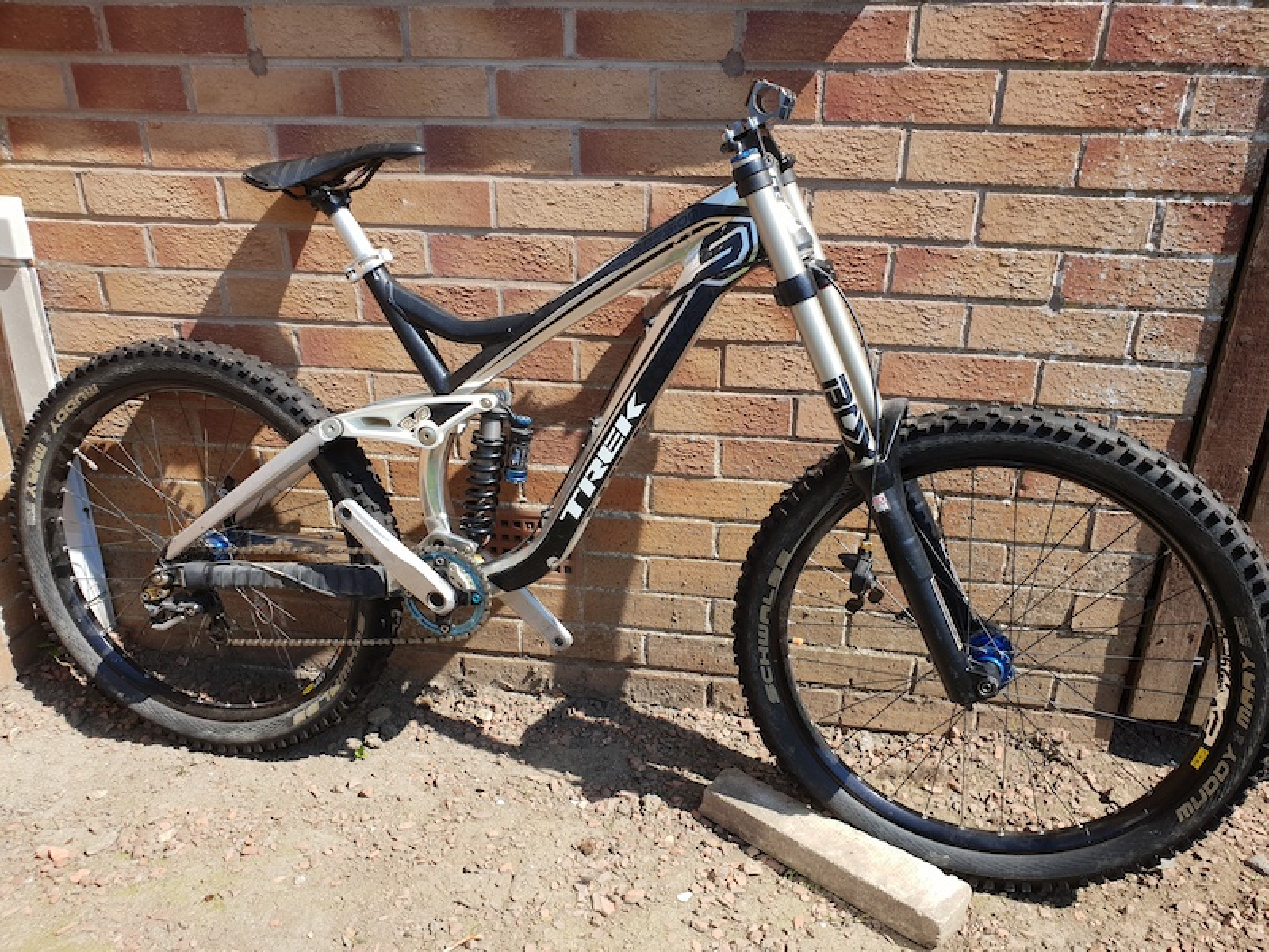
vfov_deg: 53.1
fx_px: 953
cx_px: 634
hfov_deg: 67.3
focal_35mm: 26
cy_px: 476
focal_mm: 4.3
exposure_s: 1/606
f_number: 2.4
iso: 50
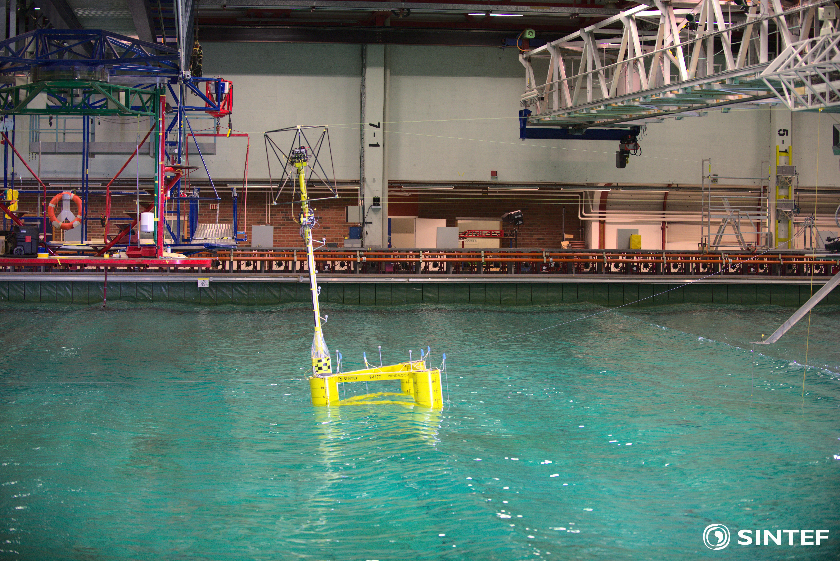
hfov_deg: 26.0
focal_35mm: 78
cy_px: 280
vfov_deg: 17.5
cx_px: 420
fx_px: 1821
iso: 1600
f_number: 2.8
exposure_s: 1/160
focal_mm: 78
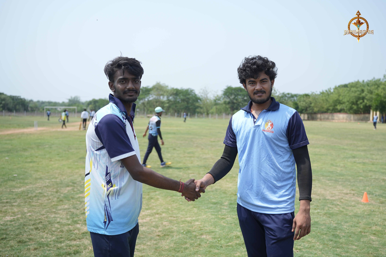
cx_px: 193
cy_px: 128
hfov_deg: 23.9
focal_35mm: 85
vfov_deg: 16.0
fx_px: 911
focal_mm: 85
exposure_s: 1/250
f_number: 1.8
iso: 640
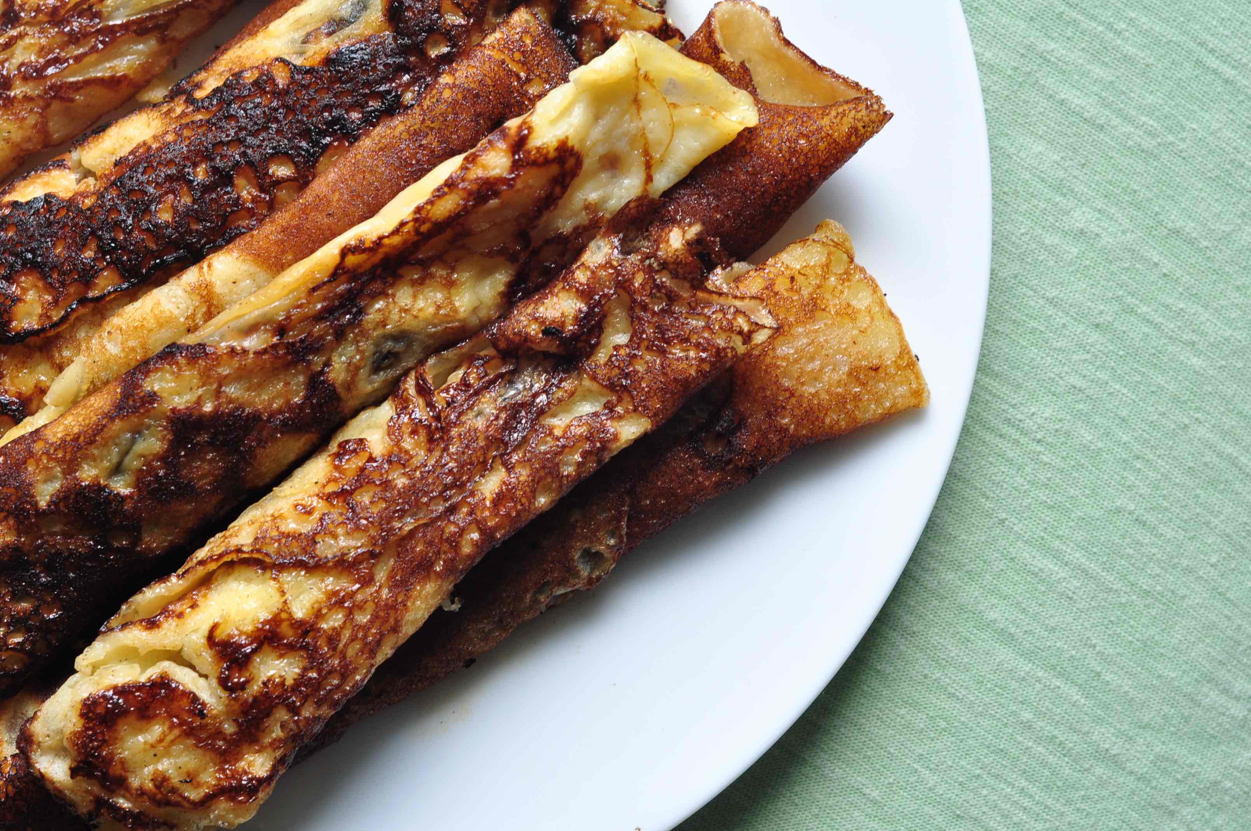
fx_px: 2603
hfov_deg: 27.0
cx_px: 626
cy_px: 416
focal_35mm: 75
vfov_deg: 18.1
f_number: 9
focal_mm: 50
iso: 400
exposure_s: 1/100
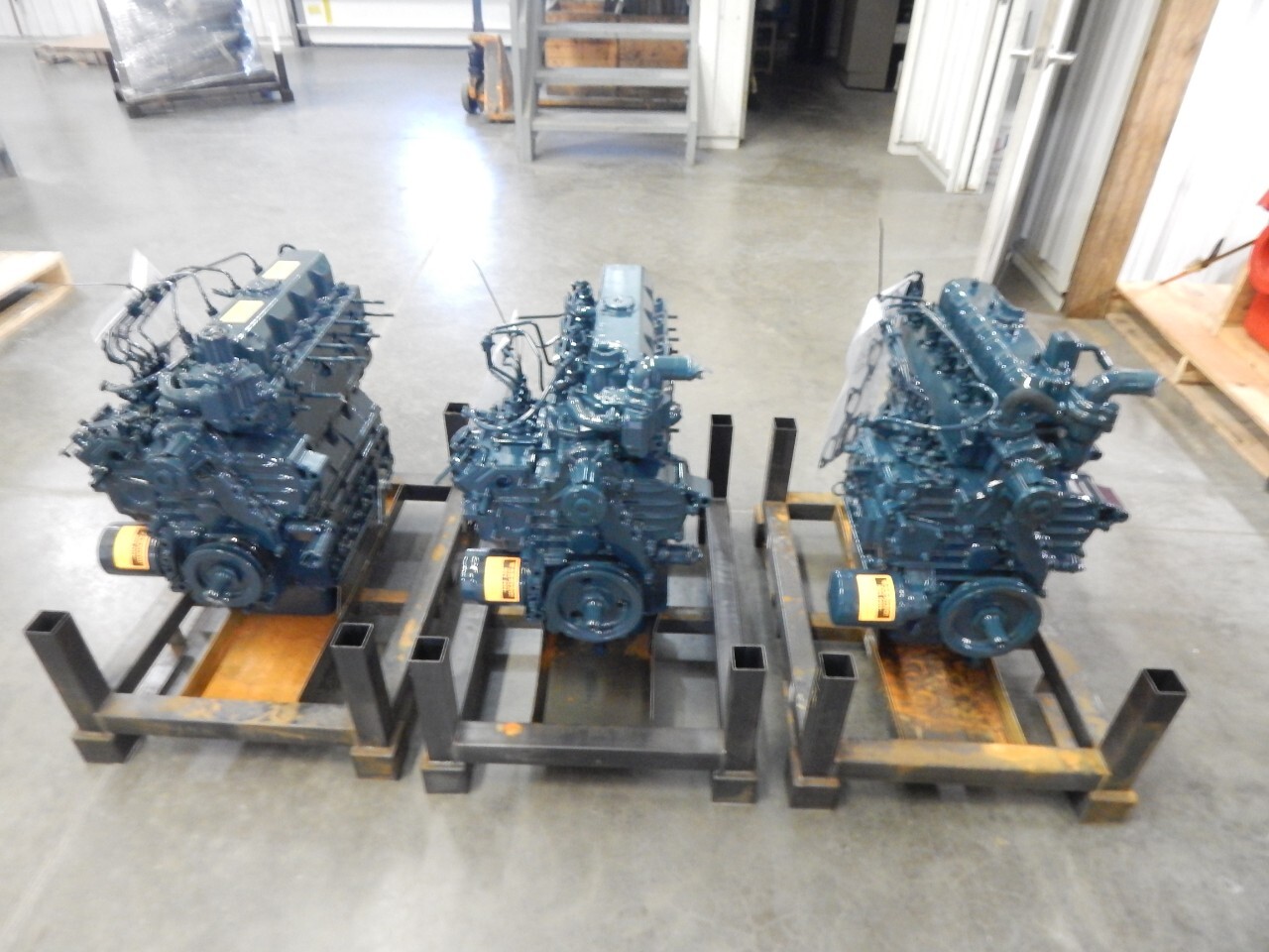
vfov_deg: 61.1
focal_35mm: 22
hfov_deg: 76.4
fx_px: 807
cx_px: 634
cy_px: 476
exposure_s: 1/8
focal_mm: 4
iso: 720
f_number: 3
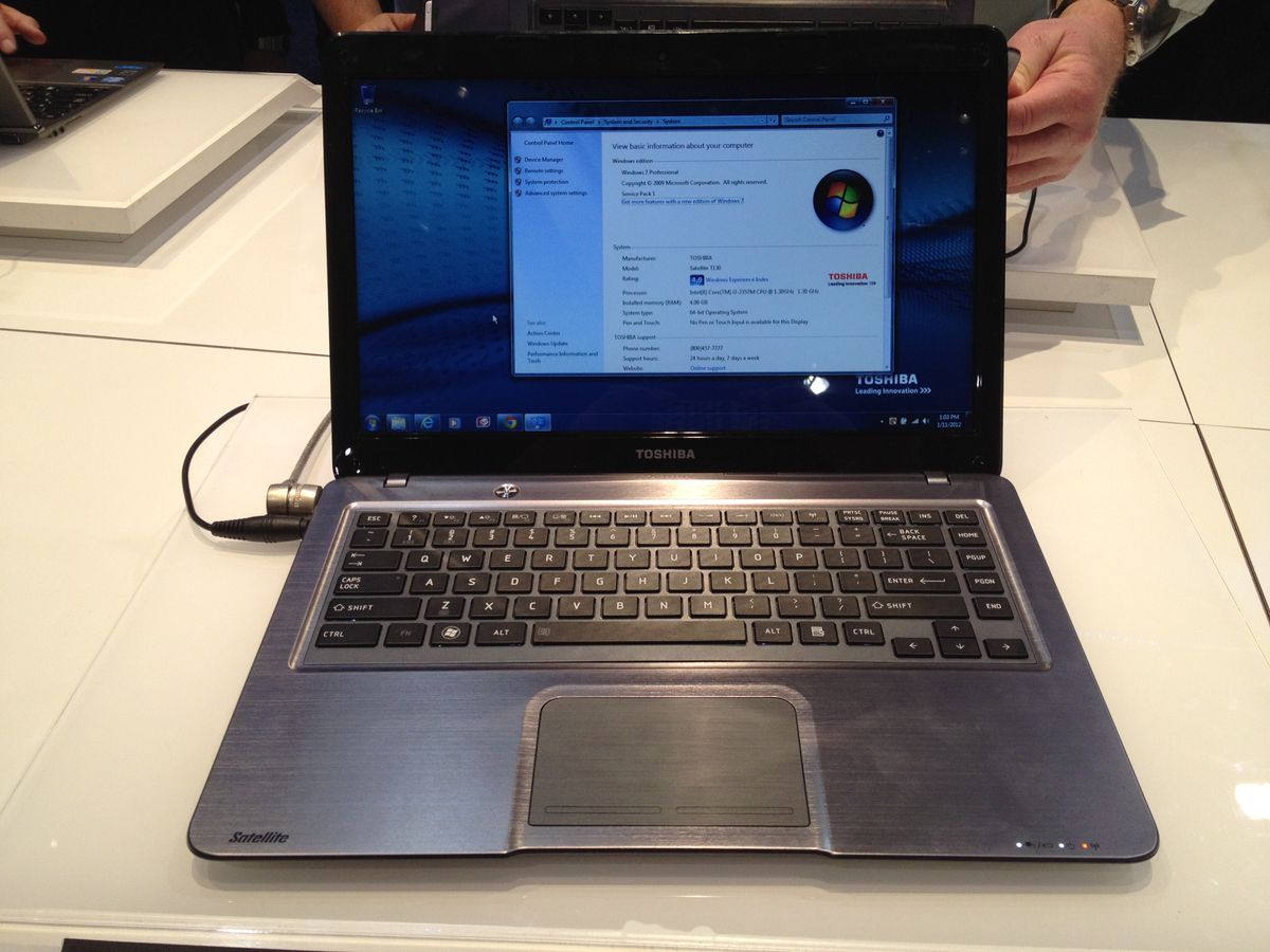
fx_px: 1284
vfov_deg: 40.7
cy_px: 476
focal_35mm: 35
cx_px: 635
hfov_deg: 52.6
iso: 100
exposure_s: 1/120
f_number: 2.4
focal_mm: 4.28
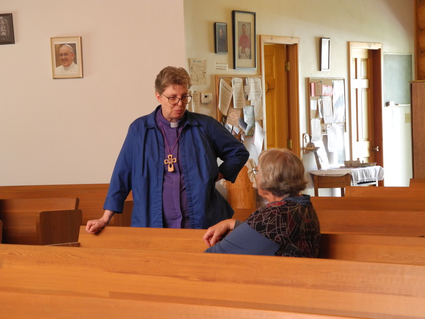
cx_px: 212
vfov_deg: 12.5
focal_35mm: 119
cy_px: 160
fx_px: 1461
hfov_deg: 16.5
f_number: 4.5
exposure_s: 1/25
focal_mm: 25.4
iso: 400
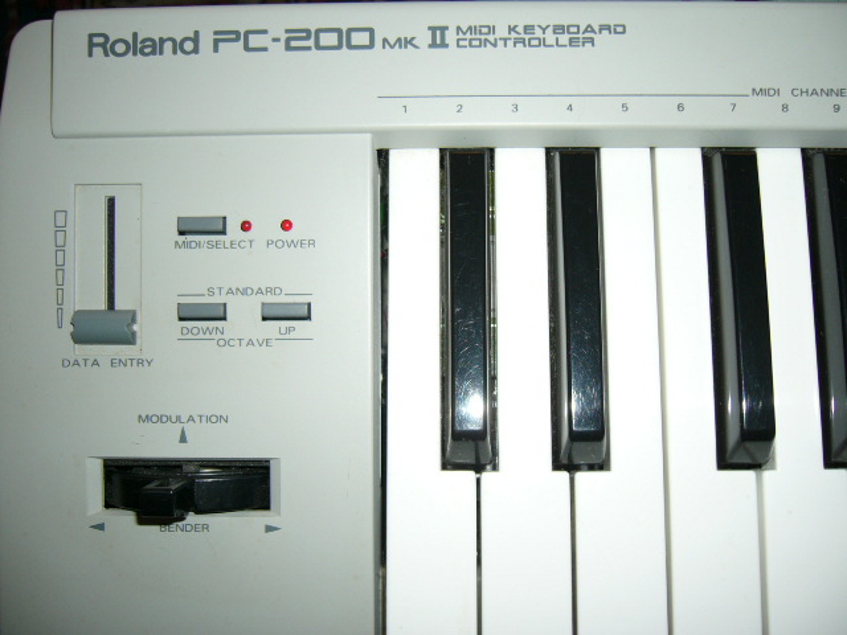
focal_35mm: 35
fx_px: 856
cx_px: 424
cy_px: 318
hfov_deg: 52.6
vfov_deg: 40.7
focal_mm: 5.8
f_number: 2.8
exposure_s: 1/60
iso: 50
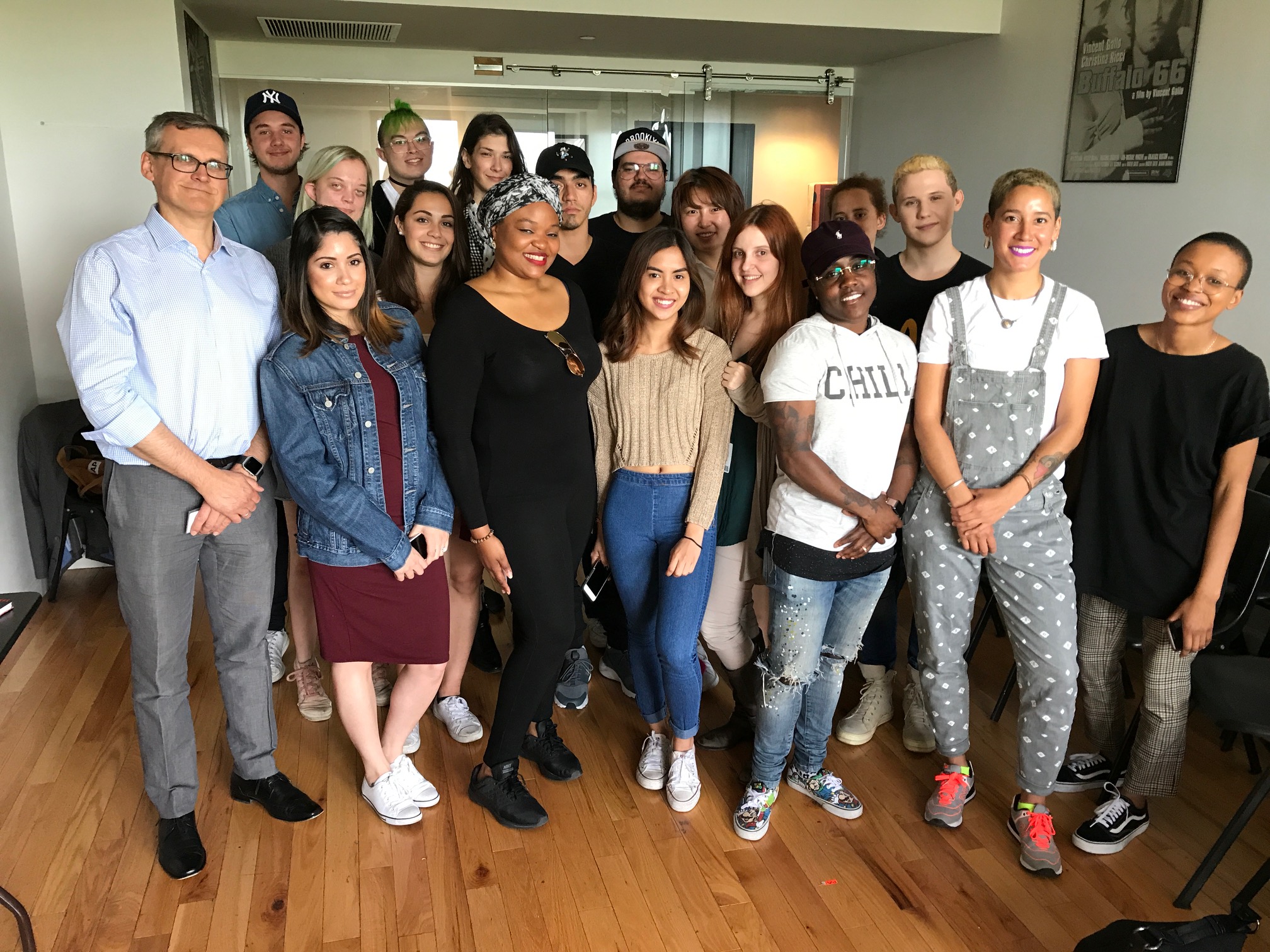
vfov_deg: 49.7
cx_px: 635
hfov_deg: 63.4
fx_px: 1027
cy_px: 476
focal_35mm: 28
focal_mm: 3.99
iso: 40
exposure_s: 1/30
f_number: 1.8
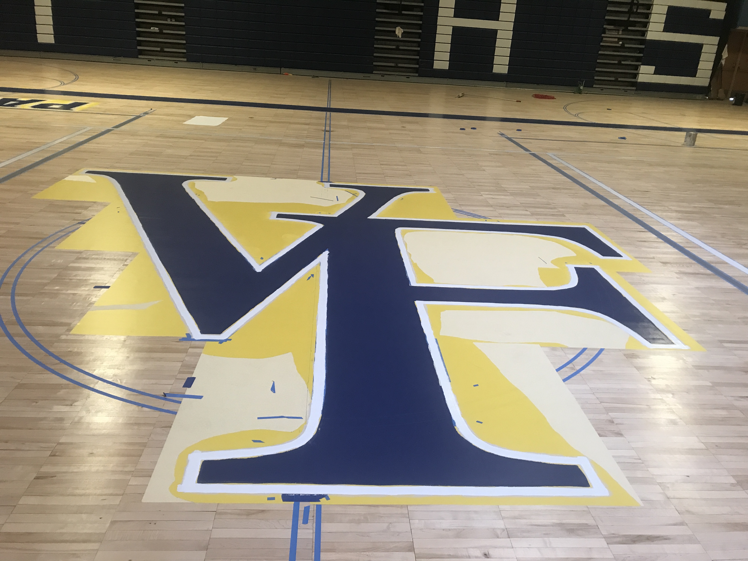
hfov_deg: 63.4
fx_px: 605
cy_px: 280
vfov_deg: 49.7
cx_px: 374
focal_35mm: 28
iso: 50
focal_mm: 3.99
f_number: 1.8
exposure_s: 1/15
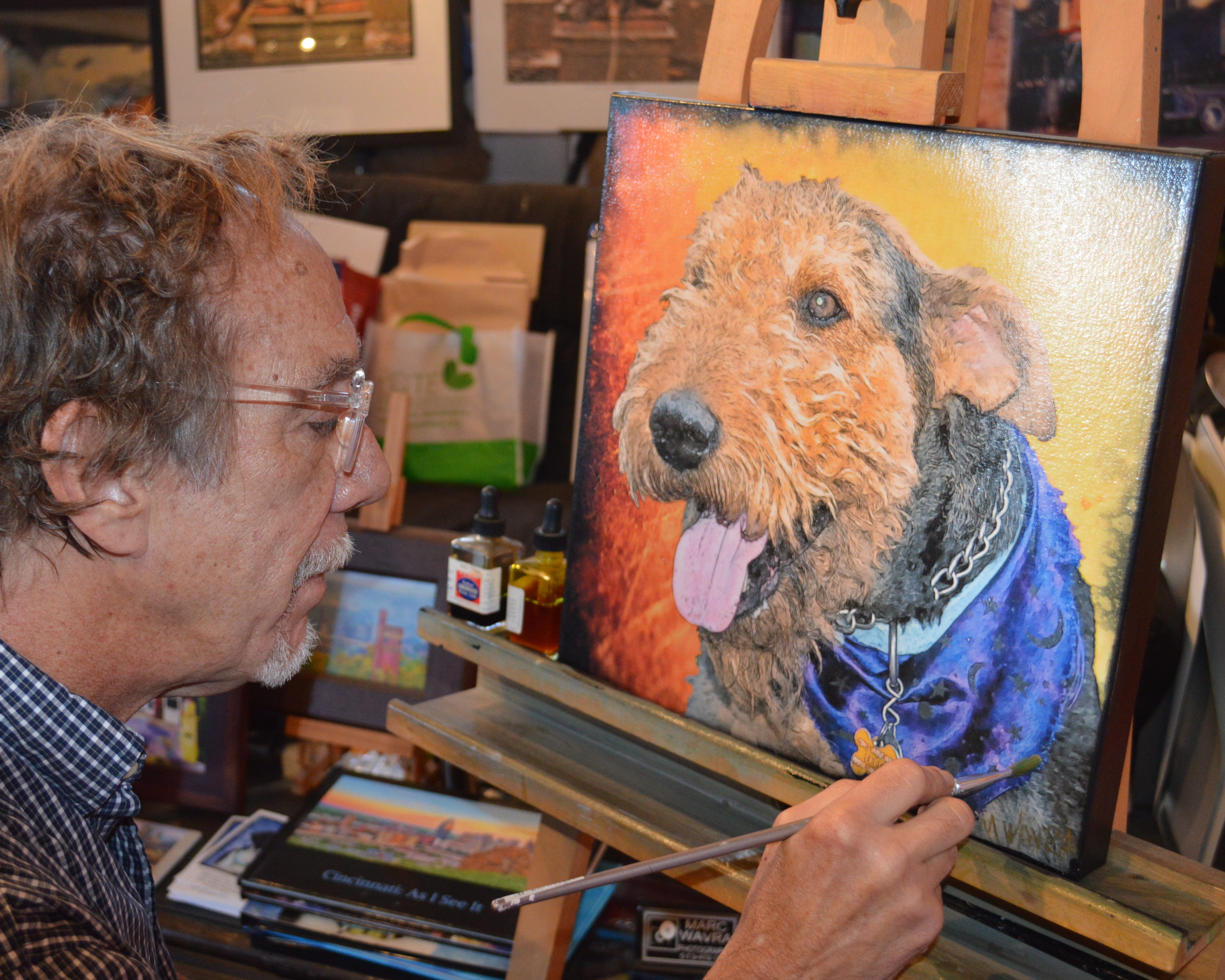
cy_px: 489
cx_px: 506
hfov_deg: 41.0
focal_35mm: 45
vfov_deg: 33.4
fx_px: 1631
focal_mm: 26
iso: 1250
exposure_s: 1/60
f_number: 4.2
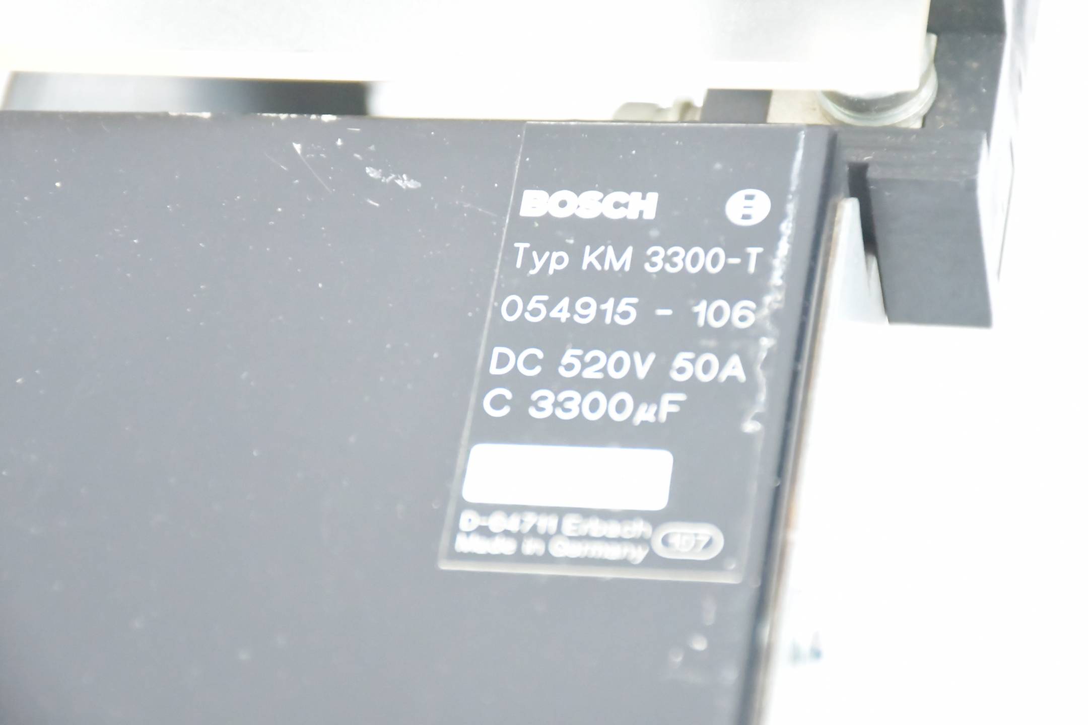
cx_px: 544
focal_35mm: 210
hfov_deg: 9.8
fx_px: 6346
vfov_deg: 6.5
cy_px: 362
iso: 28800
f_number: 5.6
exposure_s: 1/250
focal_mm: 140
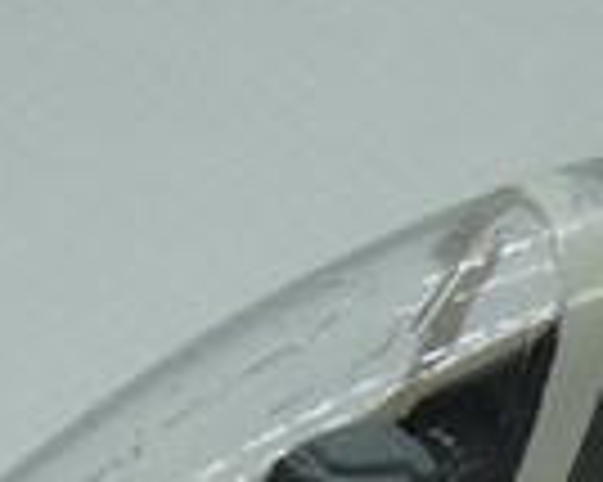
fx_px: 4583
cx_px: 1168
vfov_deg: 6.0
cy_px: 698
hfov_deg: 7.3
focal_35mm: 257
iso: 80
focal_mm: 6
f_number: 3.4
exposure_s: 1/200
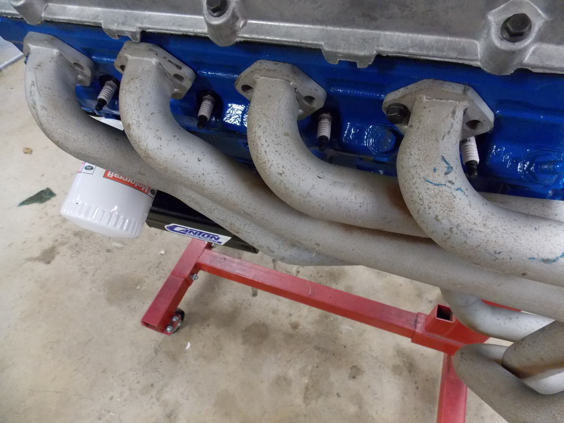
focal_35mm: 23
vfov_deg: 58.9
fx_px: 375
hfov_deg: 73.9
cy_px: 212
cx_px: 282
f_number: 3.1
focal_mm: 4
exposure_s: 1/30
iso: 400
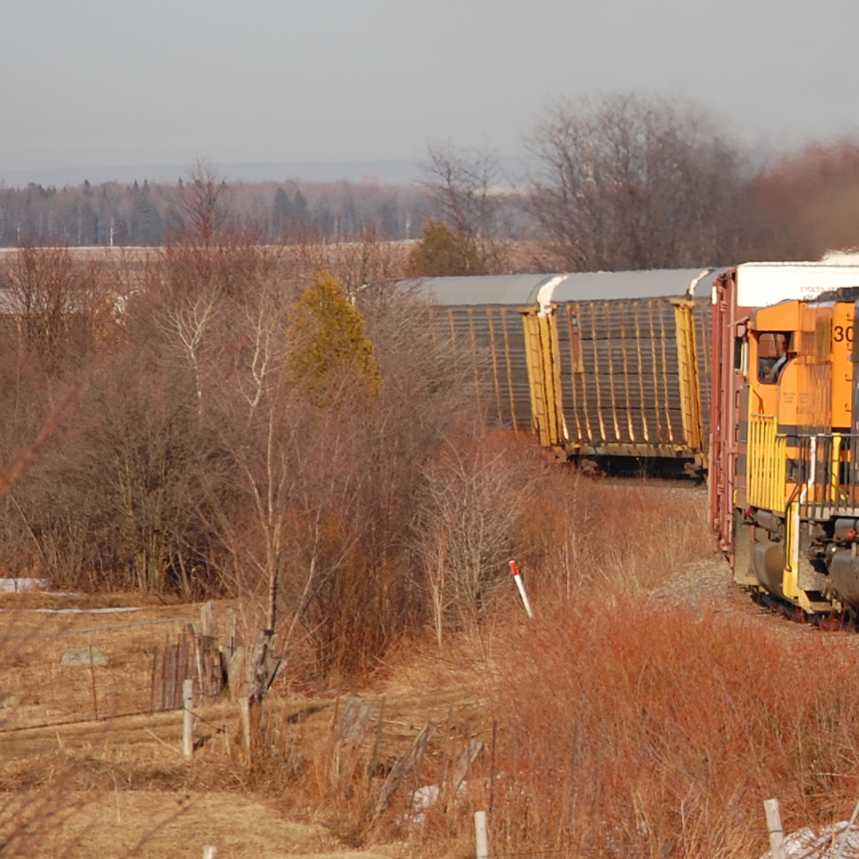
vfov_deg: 3.0
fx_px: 16457
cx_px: 1071
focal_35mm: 586
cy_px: 342
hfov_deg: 3.0
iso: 200
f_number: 8
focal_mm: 165
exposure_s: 1/500
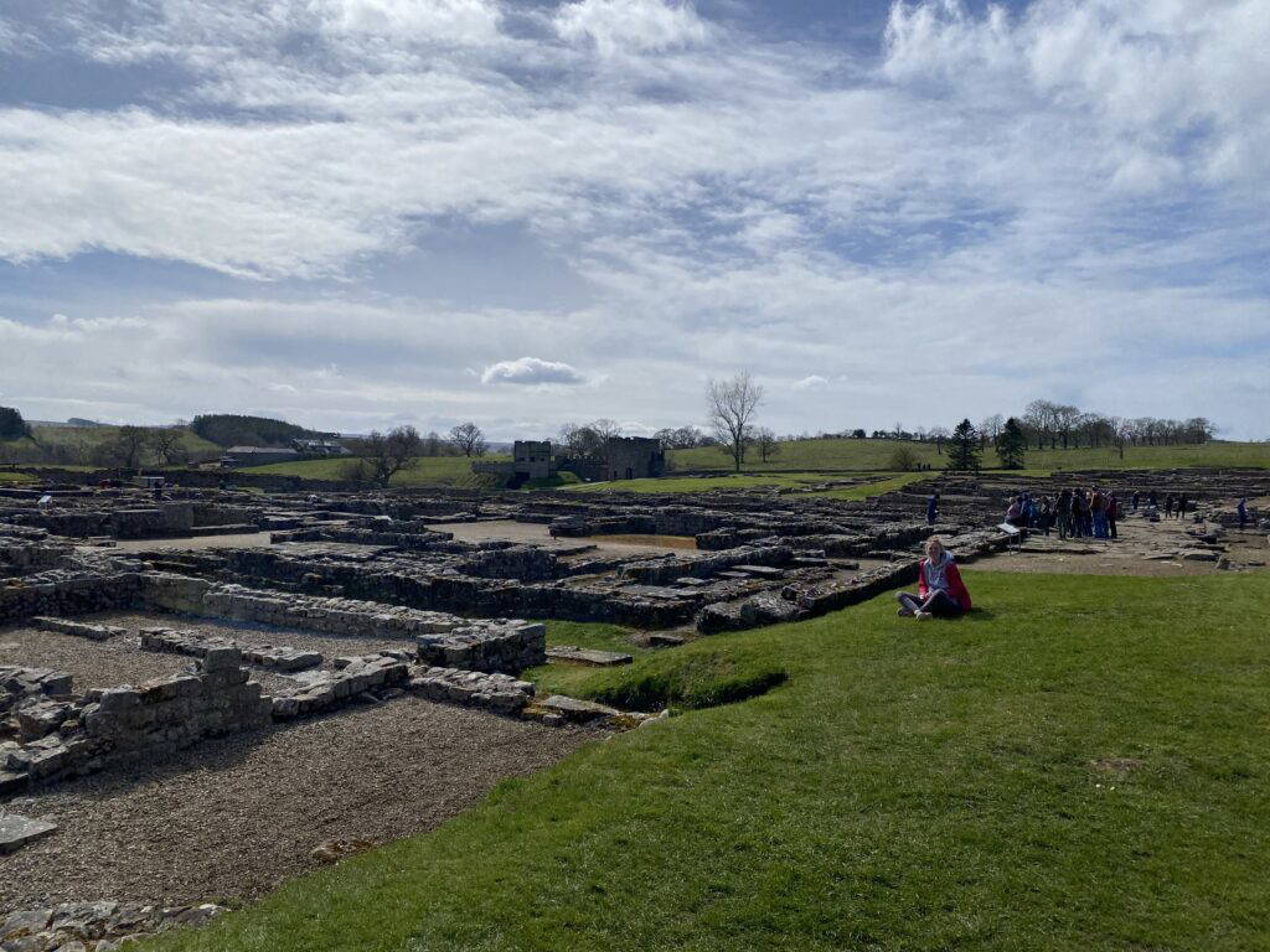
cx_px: 635
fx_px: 954
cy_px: 476
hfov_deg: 67.3
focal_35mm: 26
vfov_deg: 53.1
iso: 40
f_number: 1.8
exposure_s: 1/10417
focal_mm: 4.25
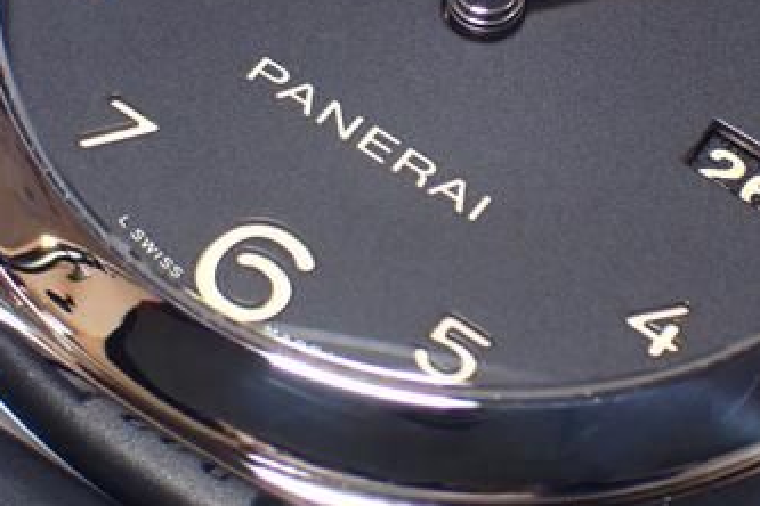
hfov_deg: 12.5
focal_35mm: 164
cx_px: 525
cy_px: 41
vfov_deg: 8.3
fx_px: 3462
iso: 400
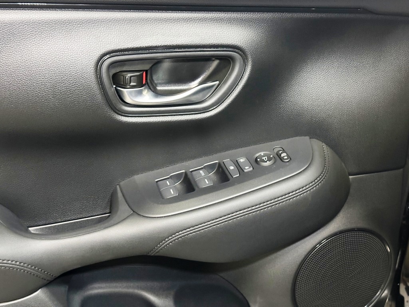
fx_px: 567
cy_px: 154
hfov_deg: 39.7
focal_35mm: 48
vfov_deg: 30.3
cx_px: 204
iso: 640
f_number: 1.78
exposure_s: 1/30
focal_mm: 6.86
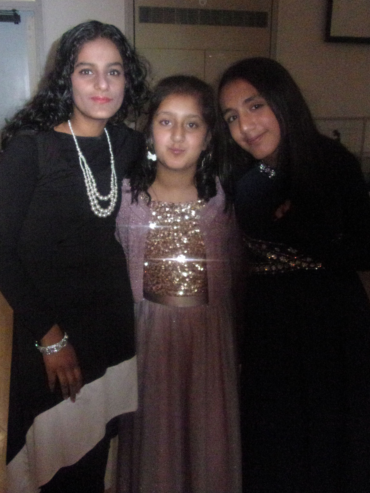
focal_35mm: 24
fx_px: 342
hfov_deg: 56.8
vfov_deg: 71.6
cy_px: 246
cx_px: 185
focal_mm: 4.3
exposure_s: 1/34
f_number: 3.3
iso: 800
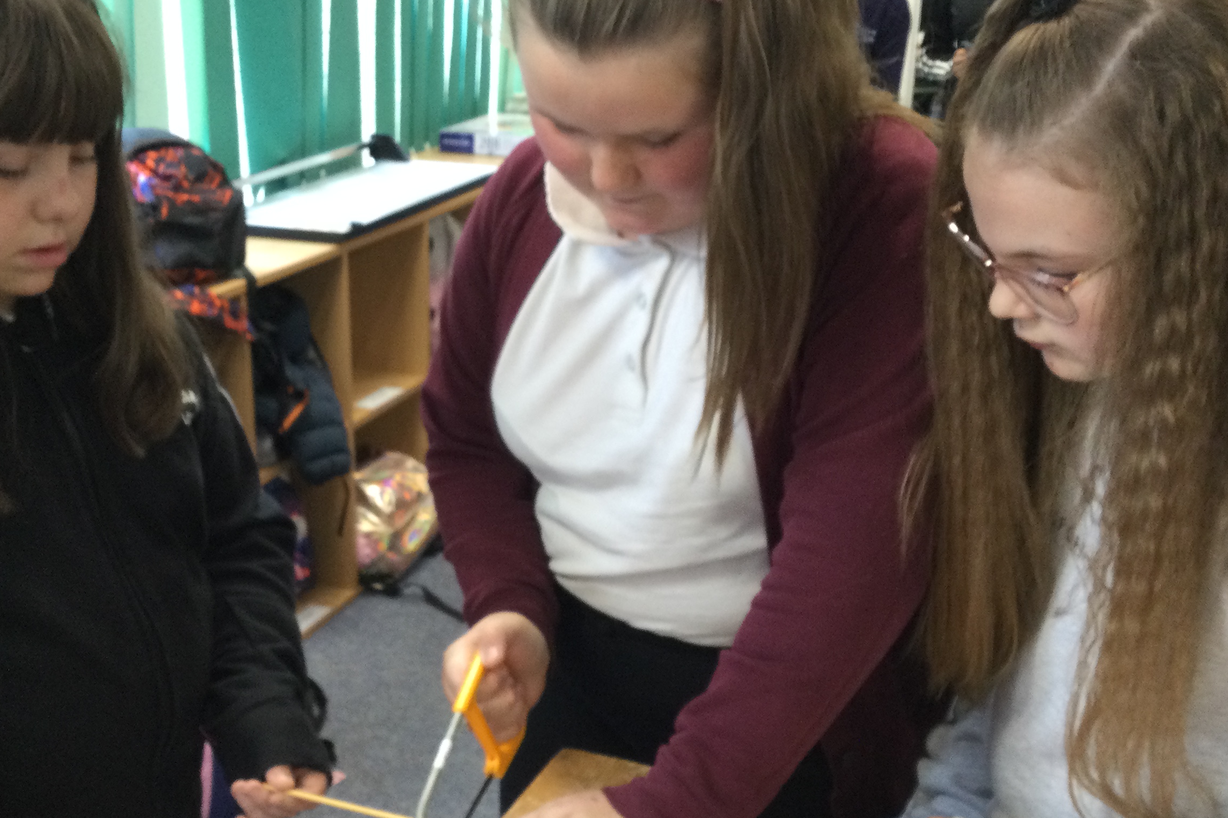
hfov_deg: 42.7
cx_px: 547
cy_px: 484
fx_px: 1569
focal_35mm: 46
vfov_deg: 29.2
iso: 100
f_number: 2.4
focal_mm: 3.3
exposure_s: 1/33
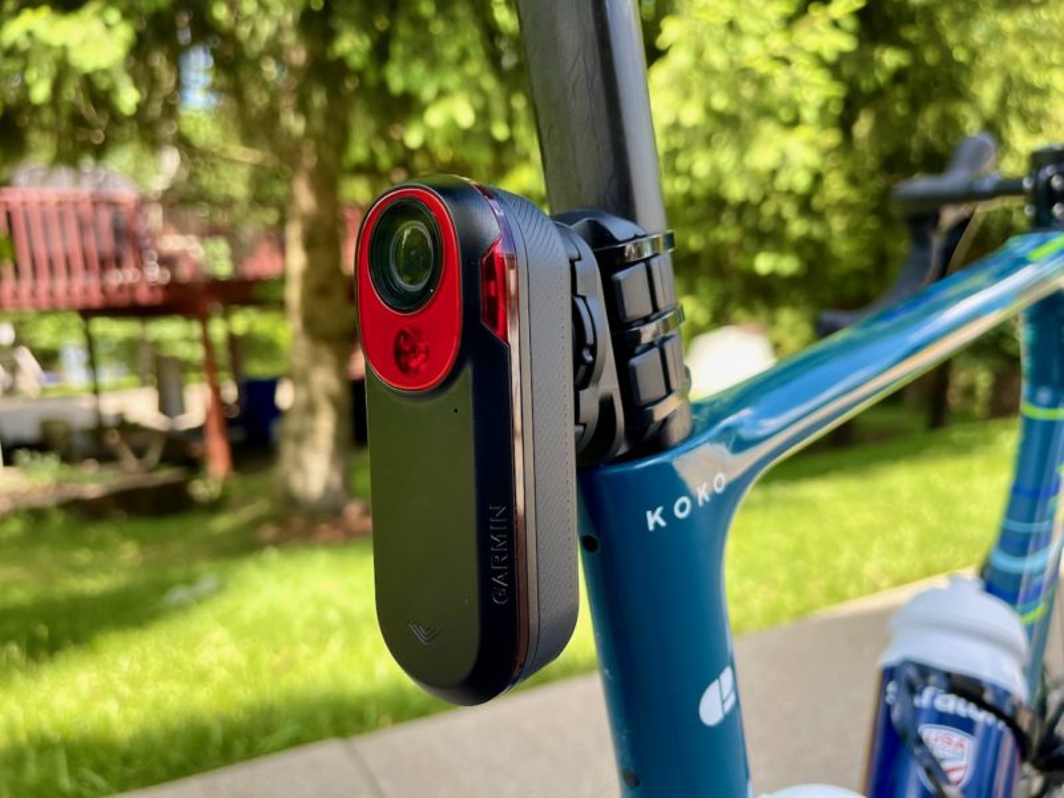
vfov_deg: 53.1
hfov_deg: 67.3
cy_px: 399
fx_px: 799
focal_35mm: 26
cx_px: 532
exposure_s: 1/494
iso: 32
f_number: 1.6
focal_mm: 5.1
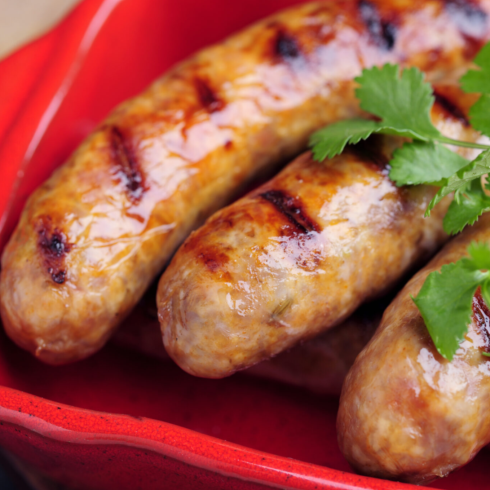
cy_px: 245
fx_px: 1025
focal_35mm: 64
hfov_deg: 26.8
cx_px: 317
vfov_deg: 26.9
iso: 200
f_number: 5.6
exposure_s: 1/200
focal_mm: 50
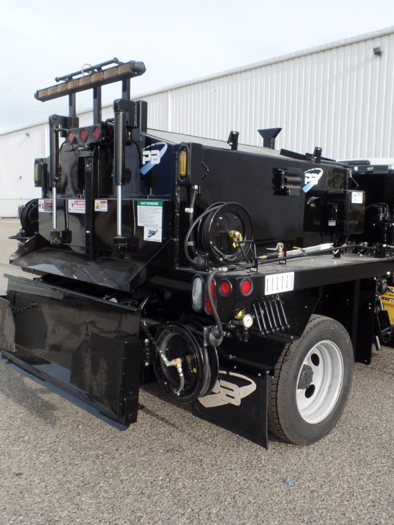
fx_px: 470
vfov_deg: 58.4
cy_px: 263
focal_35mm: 31
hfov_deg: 45.1
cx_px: 243
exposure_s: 1/350
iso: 80
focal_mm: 4.1
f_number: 3.5
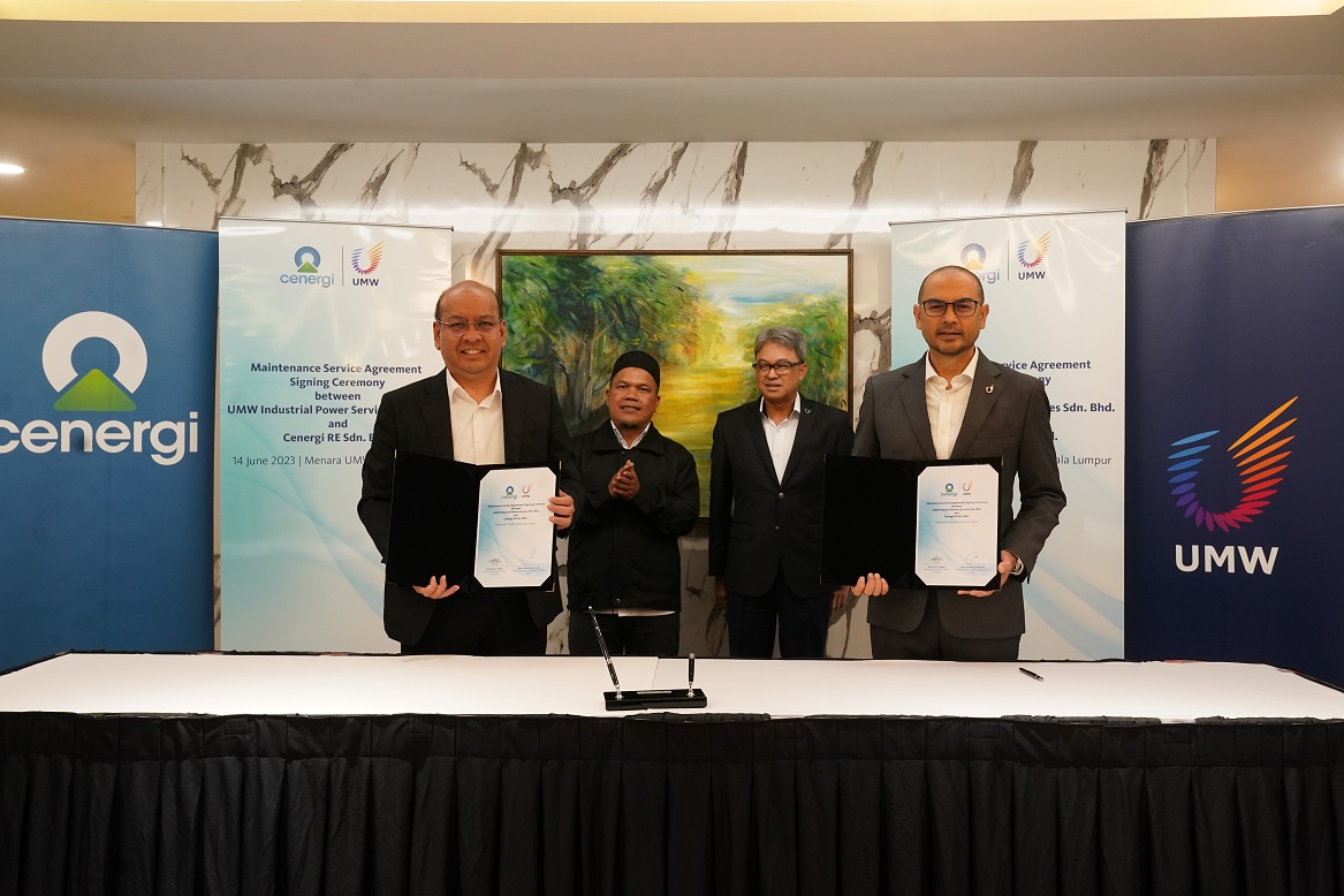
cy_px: 438
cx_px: 675
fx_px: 1344
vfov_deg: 36.9
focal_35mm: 36
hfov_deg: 53.1
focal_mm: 35
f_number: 7.1
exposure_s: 1/50
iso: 2500
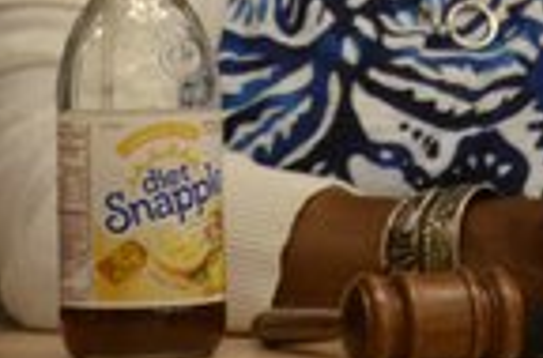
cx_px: 471
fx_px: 13275
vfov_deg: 1.5
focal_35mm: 883
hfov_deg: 2.3
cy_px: -283
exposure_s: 1/60
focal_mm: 140
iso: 2000
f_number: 5.6
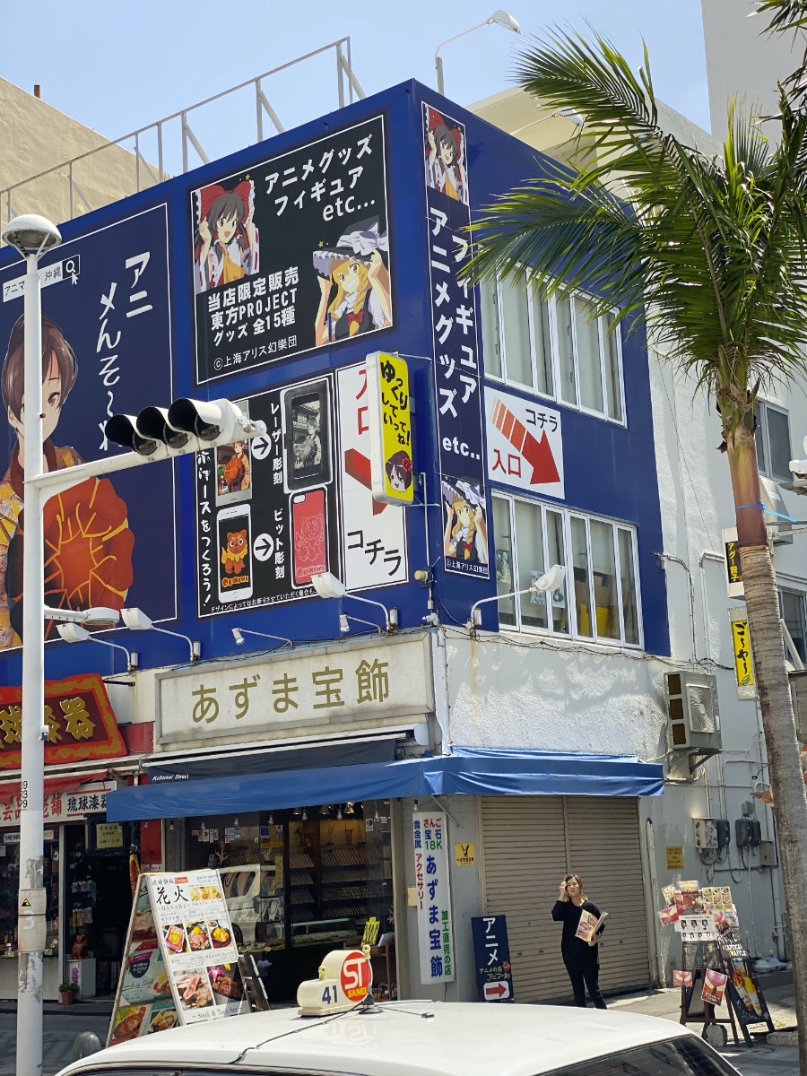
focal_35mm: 52
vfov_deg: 36.8
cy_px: 538
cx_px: 404
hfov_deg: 28.0
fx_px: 1616
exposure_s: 1/1546
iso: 20
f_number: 2
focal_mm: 6
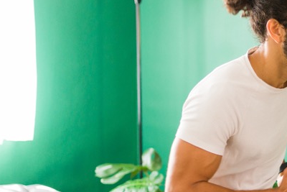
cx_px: 286
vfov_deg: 12.8
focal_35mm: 105
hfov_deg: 18.9
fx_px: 837
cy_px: 203
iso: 500
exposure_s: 1/320
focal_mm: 35
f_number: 1.4
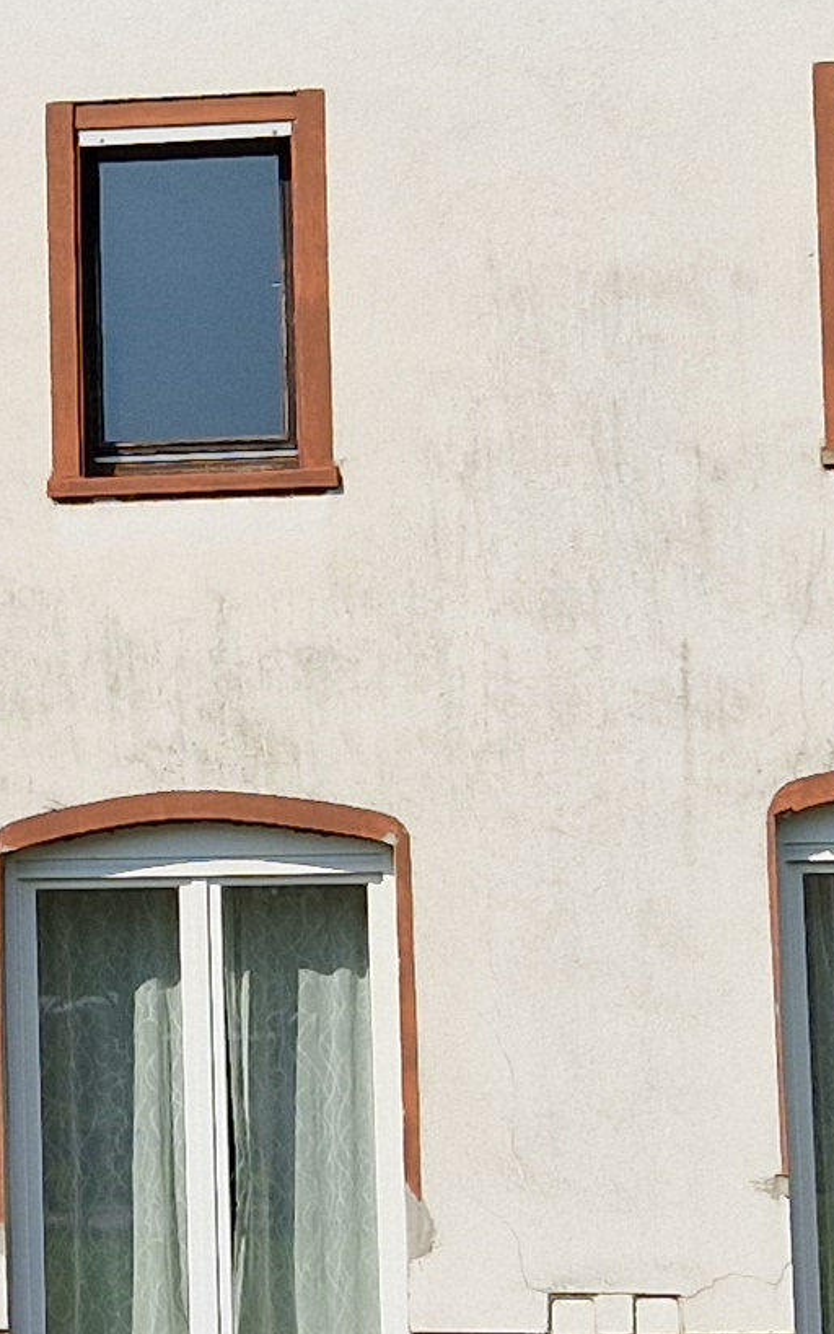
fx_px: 4327
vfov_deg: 17.5
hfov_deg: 10.7
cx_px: -367
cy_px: 702
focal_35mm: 119
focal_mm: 5.4
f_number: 1.8
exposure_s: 1/4480
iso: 50
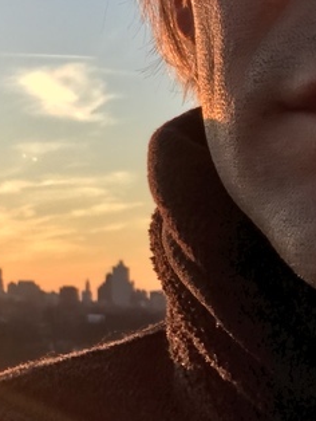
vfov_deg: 19.6
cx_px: -42
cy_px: -67
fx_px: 1155
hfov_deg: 15.1
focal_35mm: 95
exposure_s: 1/325
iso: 25
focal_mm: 2.87
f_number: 2.2
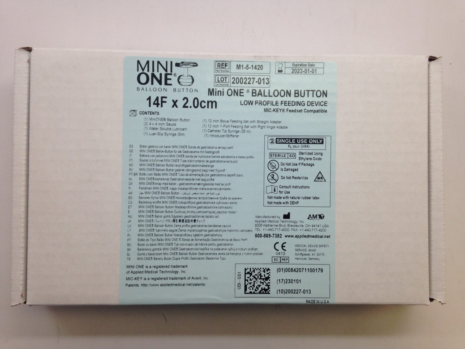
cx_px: 232
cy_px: 174
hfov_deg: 55.4
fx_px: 443
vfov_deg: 42.9
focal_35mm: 33
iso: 50
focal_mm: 4.12
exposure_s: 1/60
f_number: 2.4
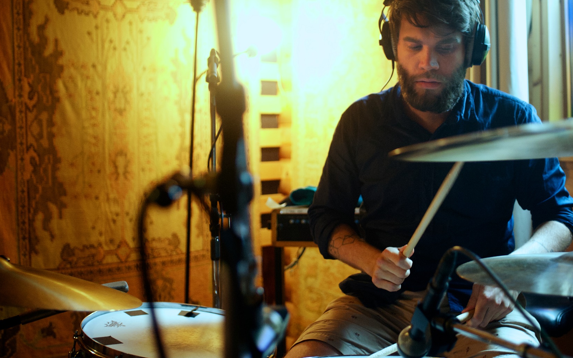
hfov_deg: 43.1
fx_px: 718
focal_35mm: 46
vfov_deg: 28.0
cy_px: 149
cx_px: 361
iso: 5000
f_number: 2.8
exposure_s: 1/125
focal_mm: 35
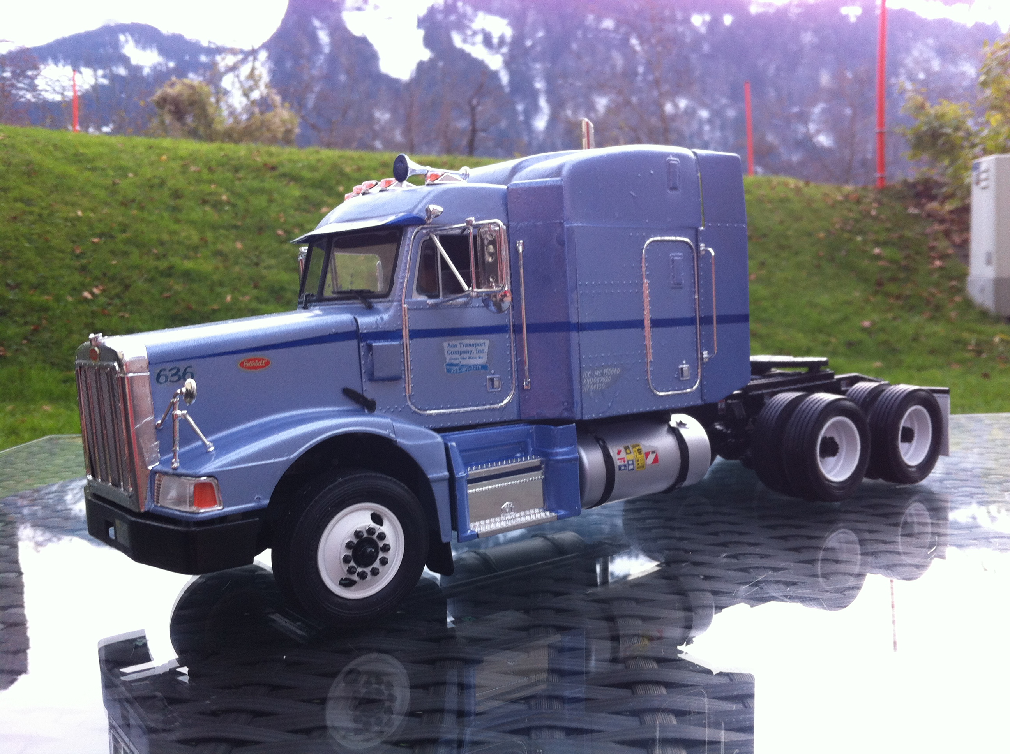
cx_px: 505
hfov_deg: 52.7
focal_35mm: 35
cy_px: 377
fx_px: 1020
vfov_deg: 40.6
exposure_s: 1/126
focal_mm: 3.85
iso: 80
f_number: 2.8
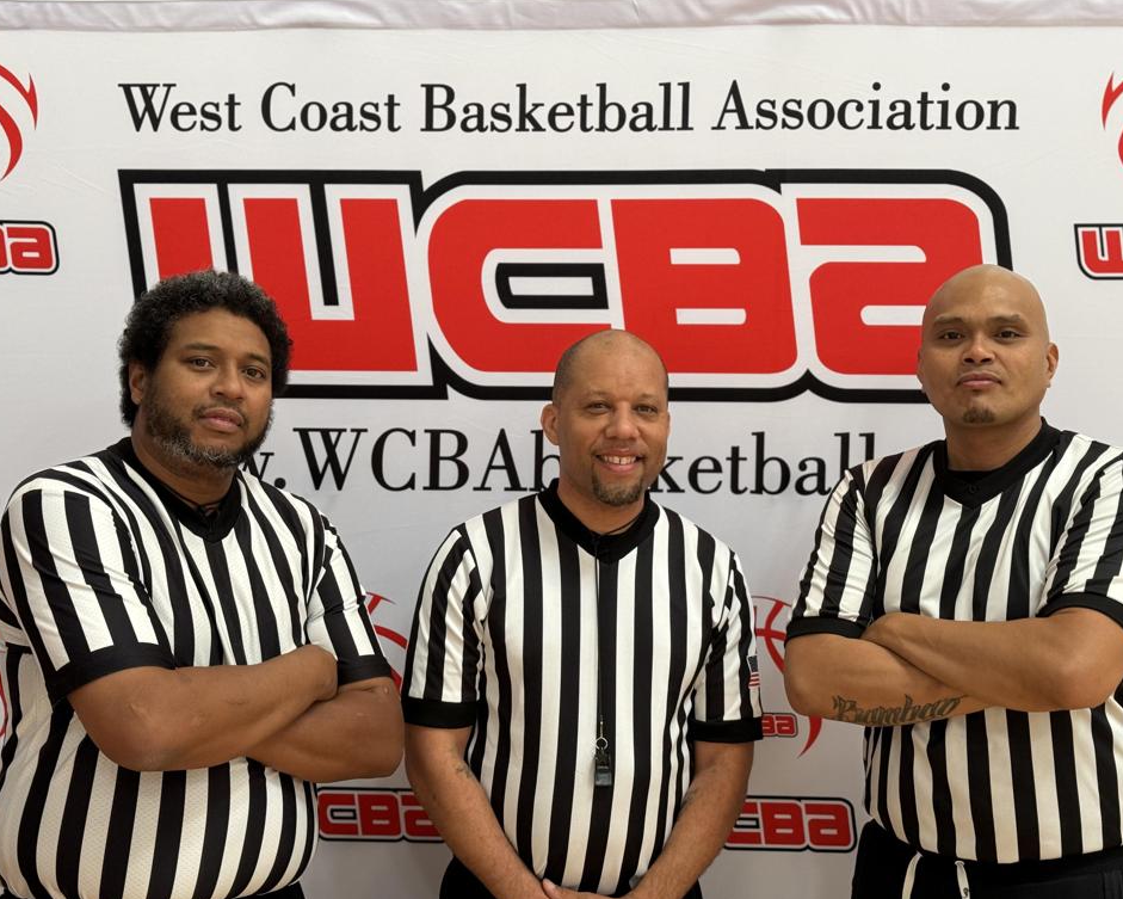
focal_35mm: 51
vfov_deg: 29.7
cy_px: 455
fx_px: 1695
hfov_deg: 36.7
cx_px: 562
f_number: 1.78
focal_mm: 6.76
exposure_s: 1/60
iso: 160
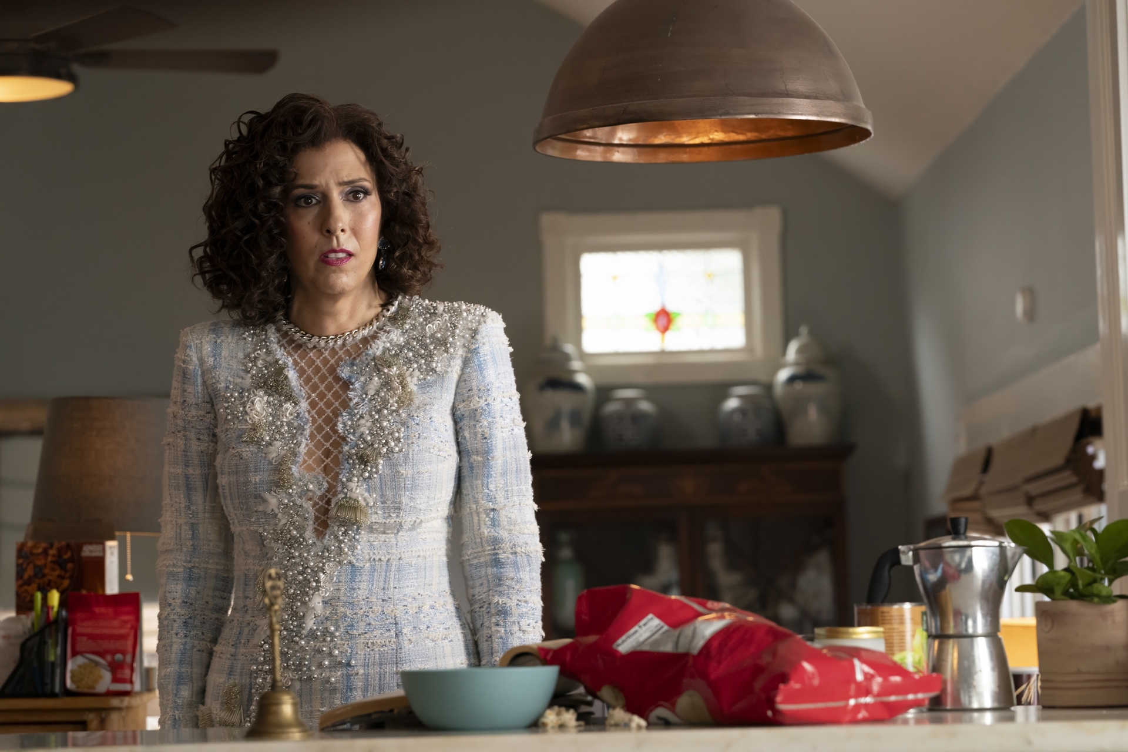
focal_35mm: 119
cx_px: 564
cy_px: 376
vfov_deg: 11.5
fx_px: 3728
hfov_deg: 17.2
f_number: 6.3
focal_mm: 119
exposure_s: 1/320
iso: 4000
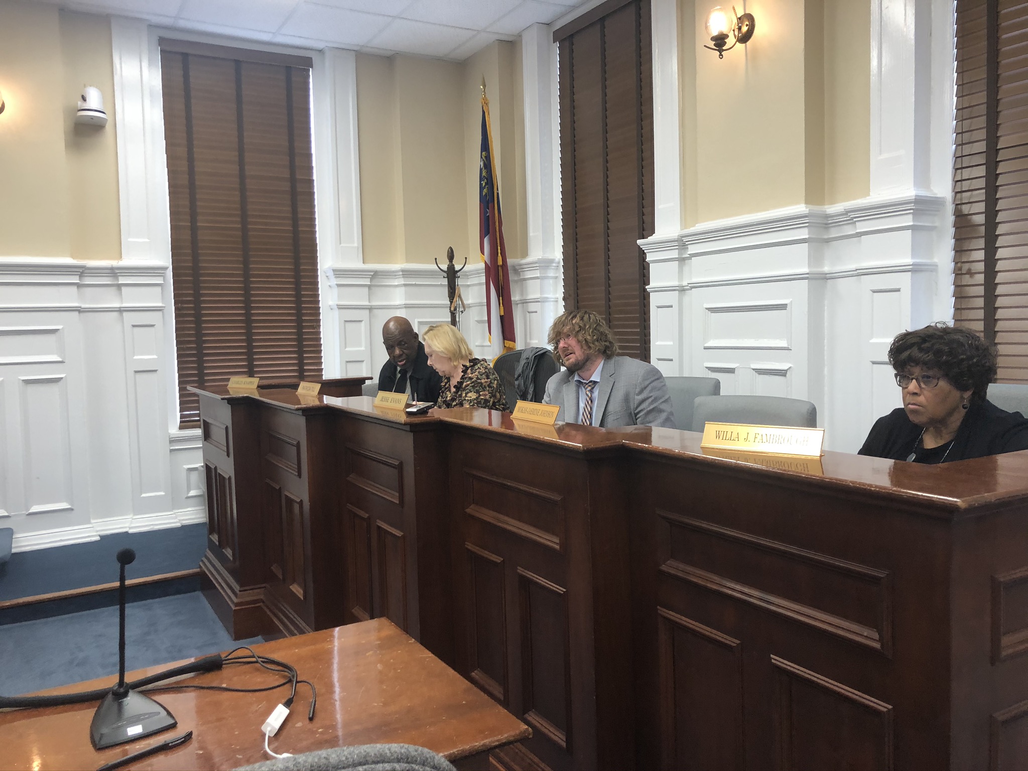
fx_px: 832
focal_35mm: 28
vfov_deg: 49.7
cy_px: 386
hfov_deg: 63.4
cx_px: 514
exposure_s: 1/30
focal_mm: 4
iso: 32
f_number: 1.8
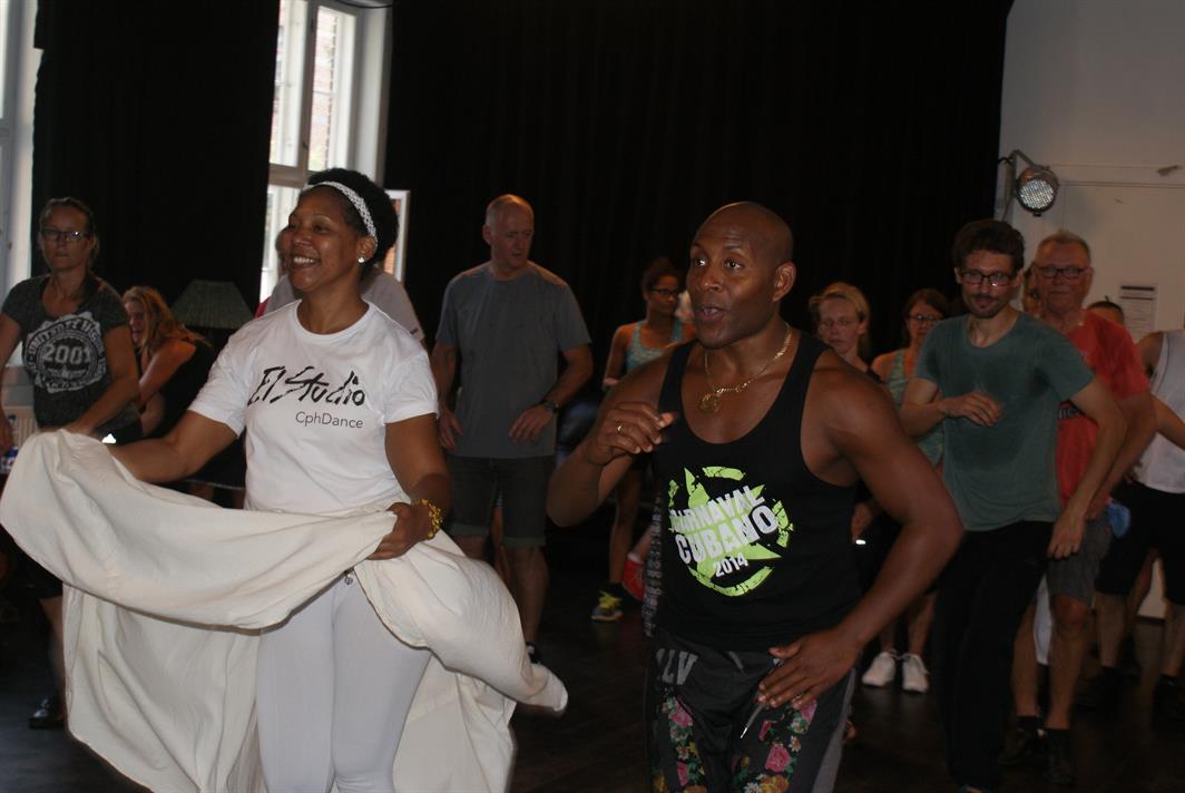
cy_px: 396
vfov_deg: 32.0
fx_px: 1384
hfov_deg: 46.4
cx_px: 592
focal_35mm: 42
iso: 400
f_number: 5
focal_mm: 28
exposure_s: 1/60
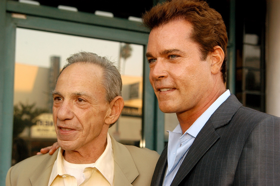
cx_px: 140
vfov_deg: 18.1
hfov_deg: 27.0
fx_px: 583
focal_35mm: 75
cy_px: 93
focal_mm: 50
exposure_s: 1/160
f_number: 4.5
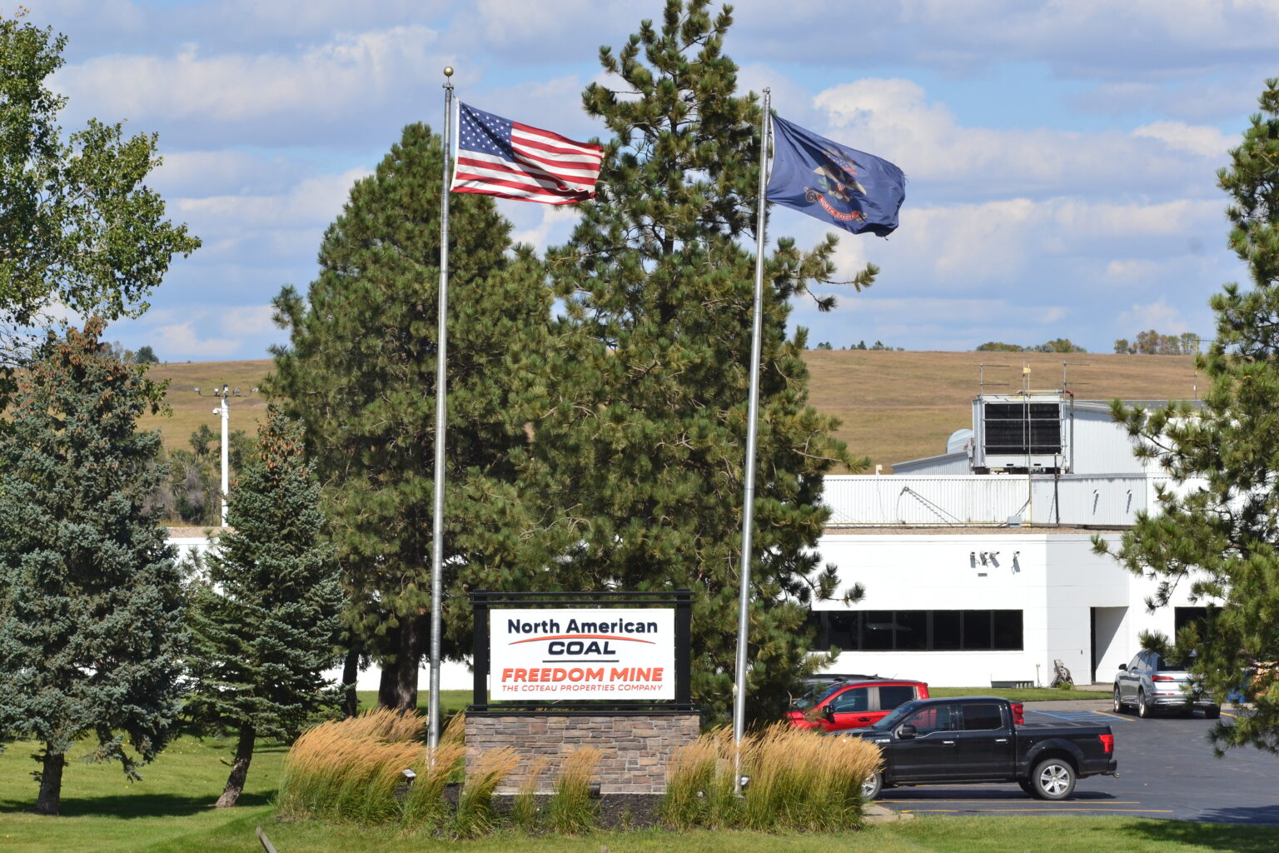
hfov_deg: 11.2
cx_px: 640
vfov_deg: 7.5
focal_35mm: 183
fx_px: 6501
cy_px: 426
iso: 360
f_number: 11
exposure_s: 1/500
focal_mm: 122
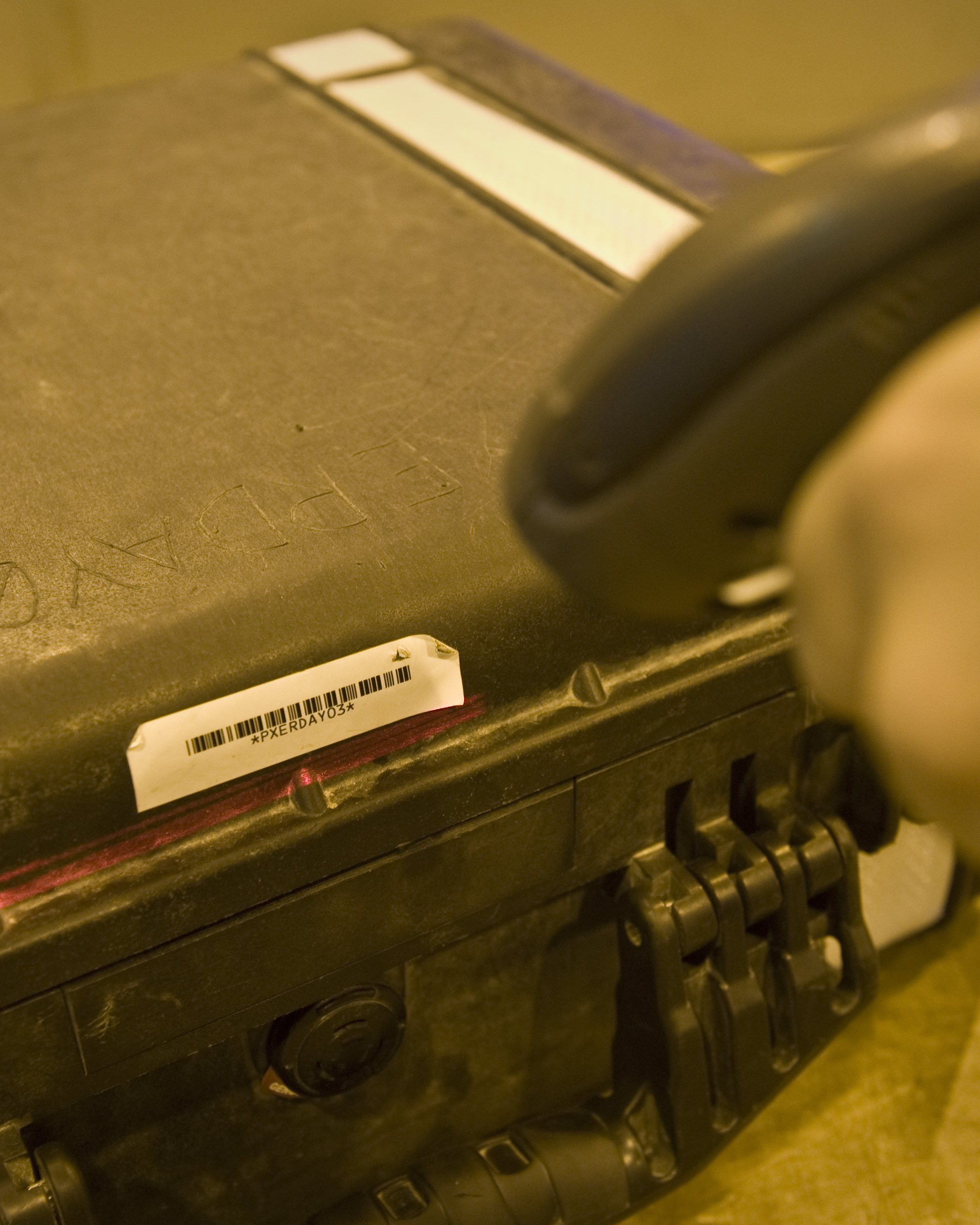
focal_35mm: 54
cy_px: 615
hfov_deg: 28.1
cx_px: 513
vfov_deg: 34.7
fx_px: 1958
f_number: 4.5
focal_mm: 38
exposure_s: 1/25
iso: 1600
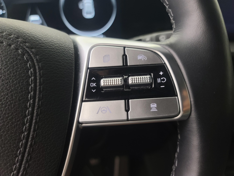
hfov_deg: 69.4
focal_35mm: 25
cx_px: 117
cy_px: 88
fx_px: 169
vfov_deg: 54.9
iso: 500
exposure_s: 1/30
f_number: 1.8
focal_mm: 7
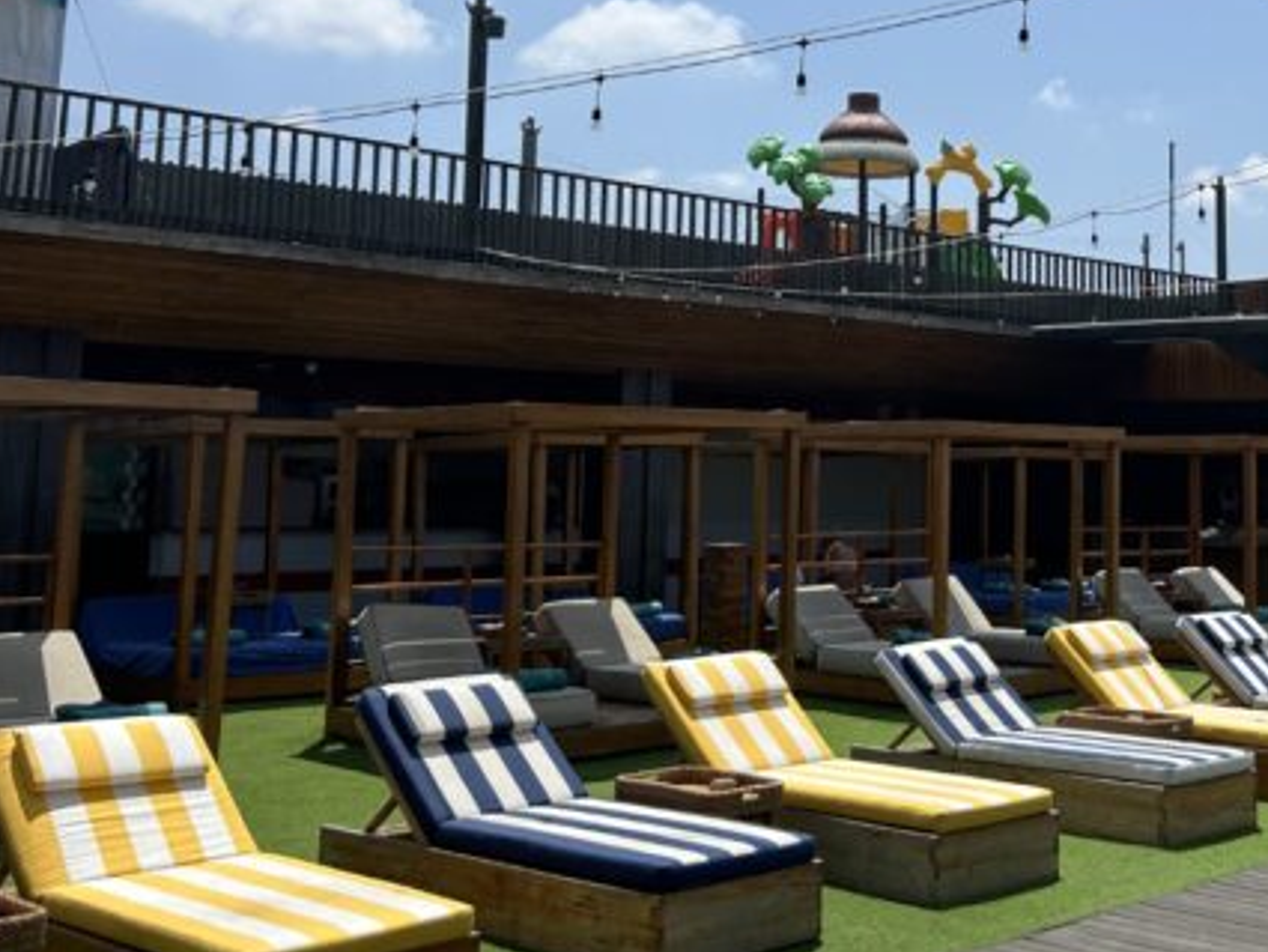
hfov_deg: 38.4
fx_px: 1722
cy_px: 295
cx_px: 1068
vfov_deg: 30.6
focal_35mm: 47
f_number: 1.5
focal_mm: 5.7
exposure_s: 1/6579
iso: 50
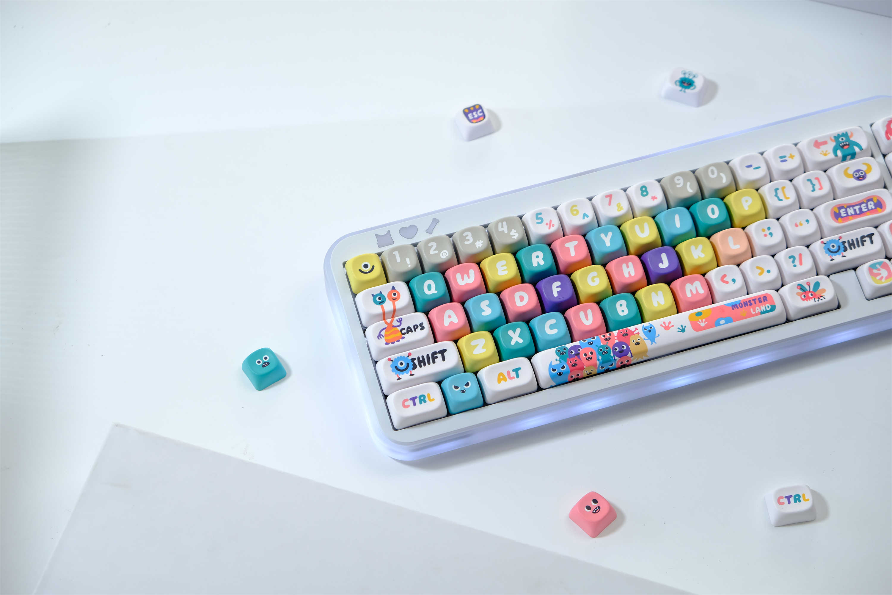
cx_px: 446
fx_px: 2056
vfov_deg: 16.5
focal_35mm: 83
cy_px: 298
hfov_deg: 24.5
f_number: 5
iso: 200
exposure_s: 1/60
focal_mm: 55
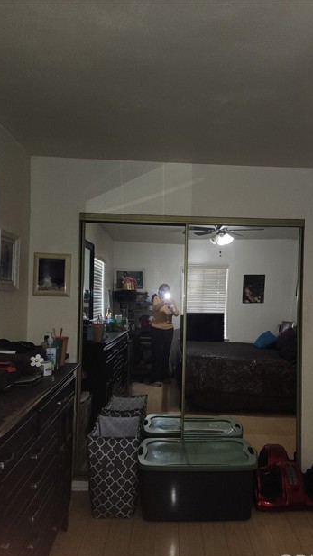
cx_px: 192
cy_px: 287
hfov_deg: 44.1
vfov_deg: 71.9
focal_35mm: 26
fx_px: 384
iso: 160
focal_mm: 6.4
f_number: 1.8
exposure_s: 1/24
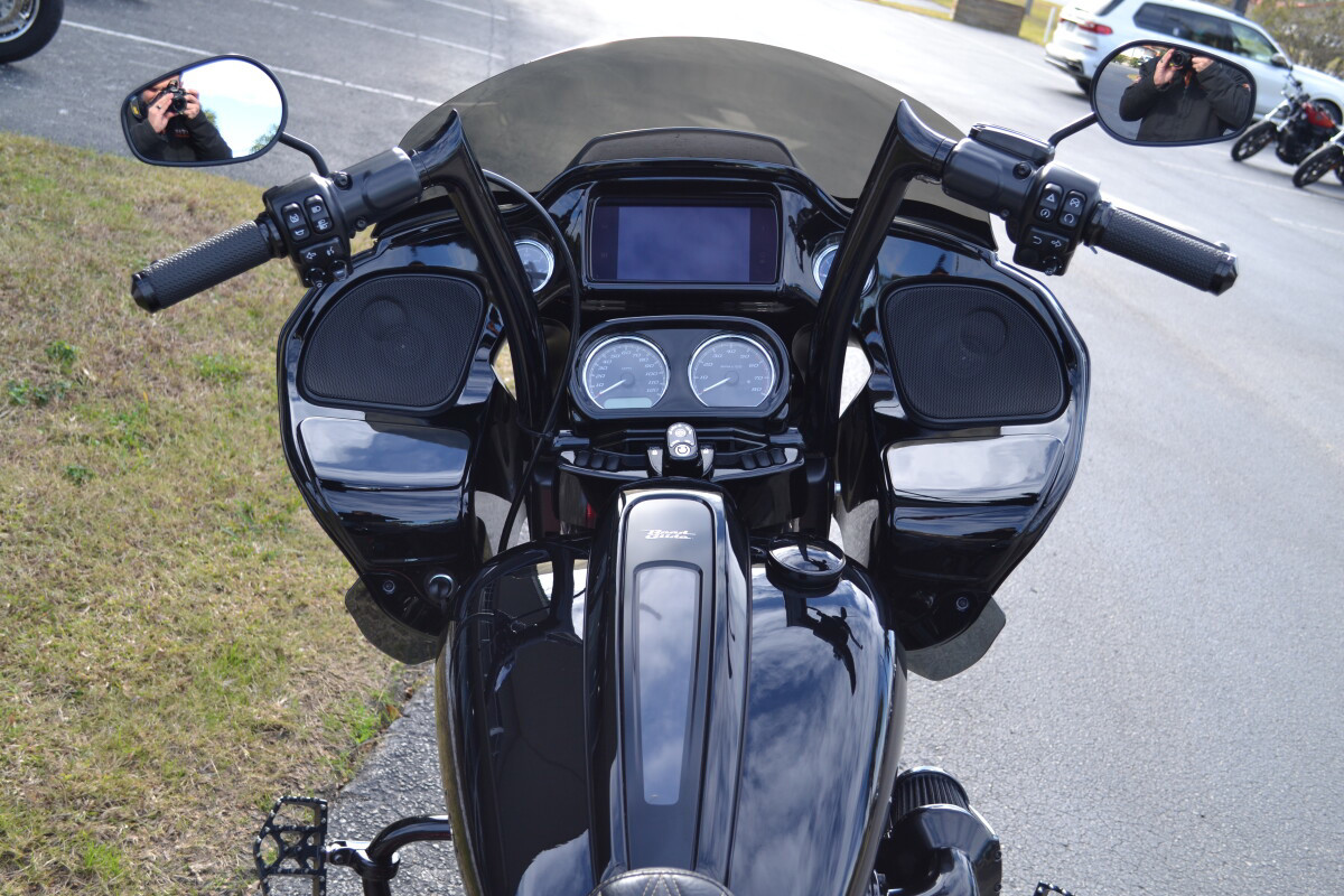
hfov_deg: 49.6
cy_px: 448
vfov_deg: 34.2
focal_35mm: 39
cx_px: 672
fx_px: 1456
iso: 125
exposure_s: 1/125
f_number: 5.6
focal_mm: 26
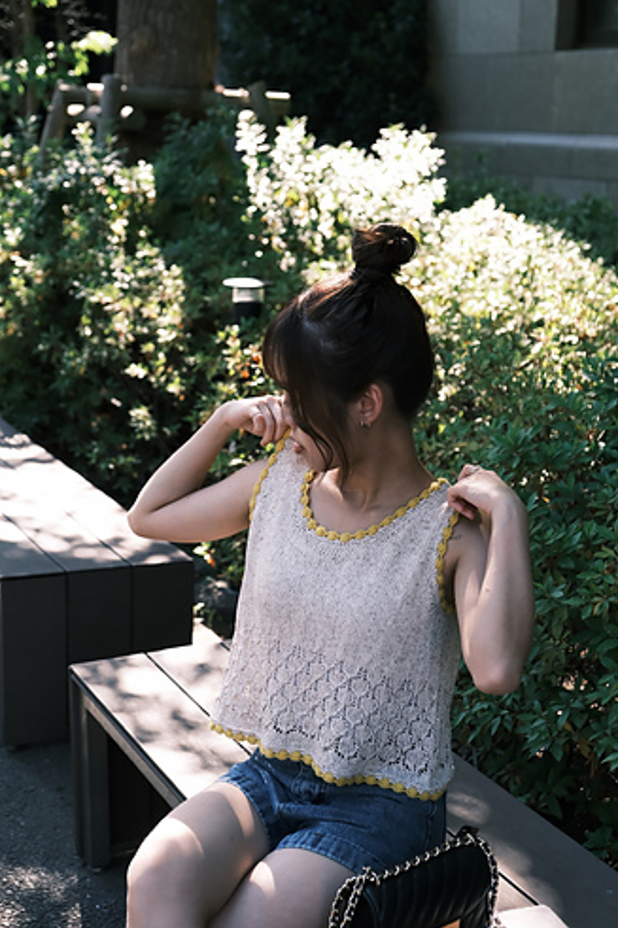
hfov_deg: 24.6
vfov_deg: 36.3
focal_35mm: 55
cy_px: 465
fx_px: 1417
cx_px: 313
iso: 250
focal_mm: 35.8
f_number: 3.6
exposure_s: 1/320
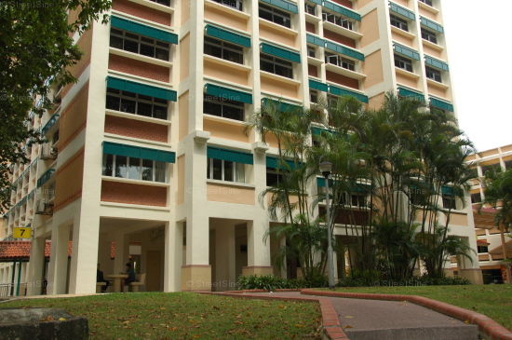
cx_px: 256
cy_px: 170
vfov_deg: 39.9
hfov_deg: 57.3
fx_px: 469
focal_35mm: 33
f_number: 6.3
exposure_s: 1/640
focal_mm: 22
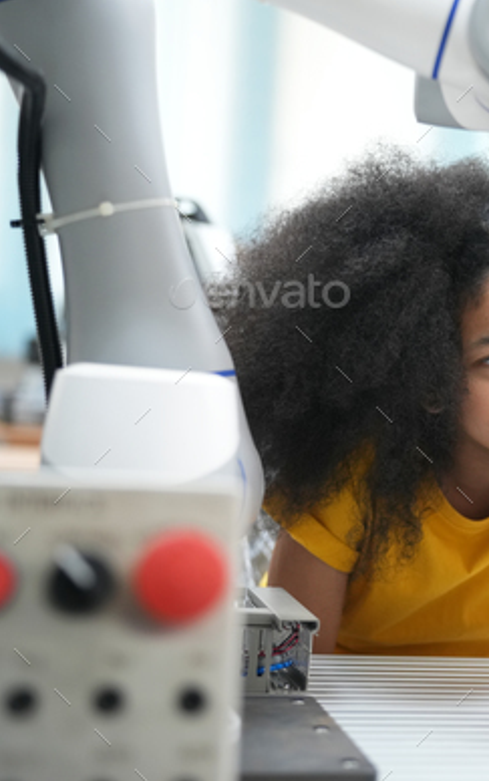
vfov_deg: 26.1
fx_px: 1682
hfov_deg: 16.0
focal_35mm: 79
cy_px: 387
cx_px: 555
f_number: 2.2
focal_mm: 51
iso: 800
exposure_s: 1/193
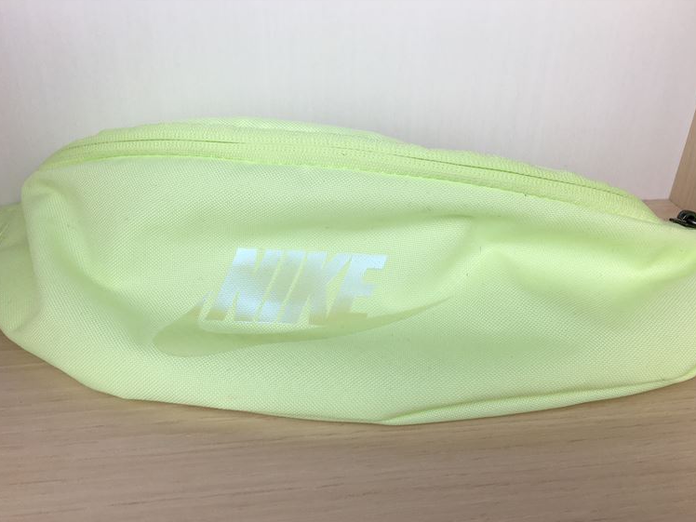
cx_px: 337
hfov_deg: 58.3
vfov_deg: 45.4
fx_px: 623
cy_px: 273
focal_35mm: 31
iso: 25
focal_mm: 4.15
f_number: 2.2
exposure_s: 1/194
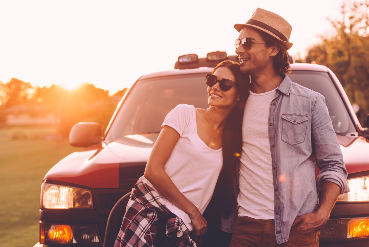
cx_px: 184
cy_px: 125
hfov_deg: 28.4
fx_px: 728
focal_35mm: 71
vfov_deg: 19.2
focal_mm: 70
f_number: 4
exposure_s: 1/320
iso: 200
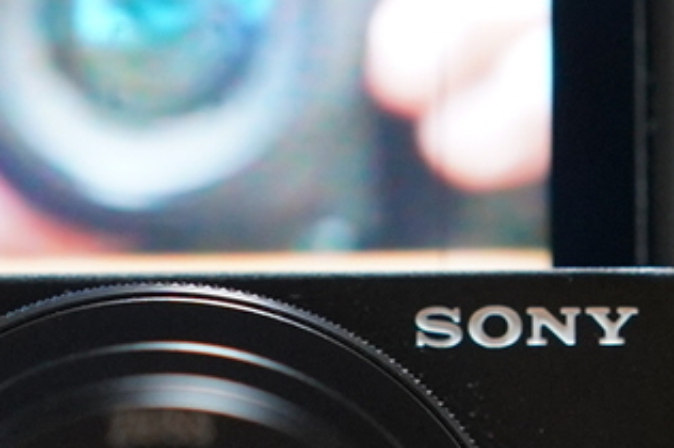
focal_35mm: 312
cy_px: 418
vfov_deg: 4.4
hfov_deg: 6.6
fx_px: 5835
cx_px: 143
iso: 2000
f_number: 4
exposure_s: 1/100
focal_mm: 55
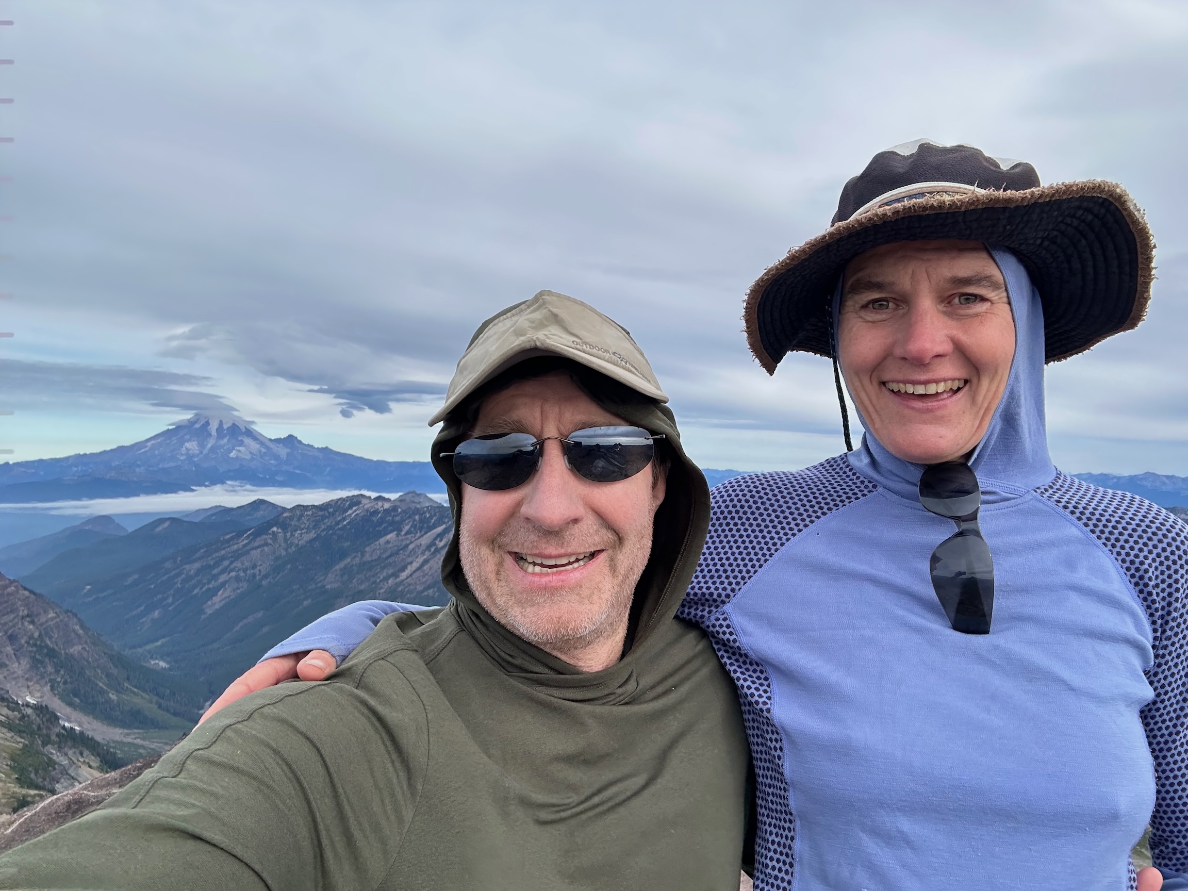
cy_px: 446
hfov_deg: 73.9
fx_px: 789
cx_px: 594
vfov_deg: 58.9
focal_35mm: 23
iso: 25
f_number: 1.9
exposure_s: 1/501
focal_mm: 2.69
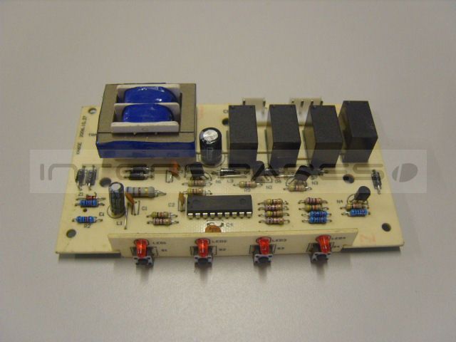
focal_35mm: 35
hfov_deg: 52.6
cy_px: 171
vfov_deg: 40.7
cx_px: 228
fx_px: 461
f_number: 2.8
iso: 200
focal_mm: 7.4
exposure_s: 1/30
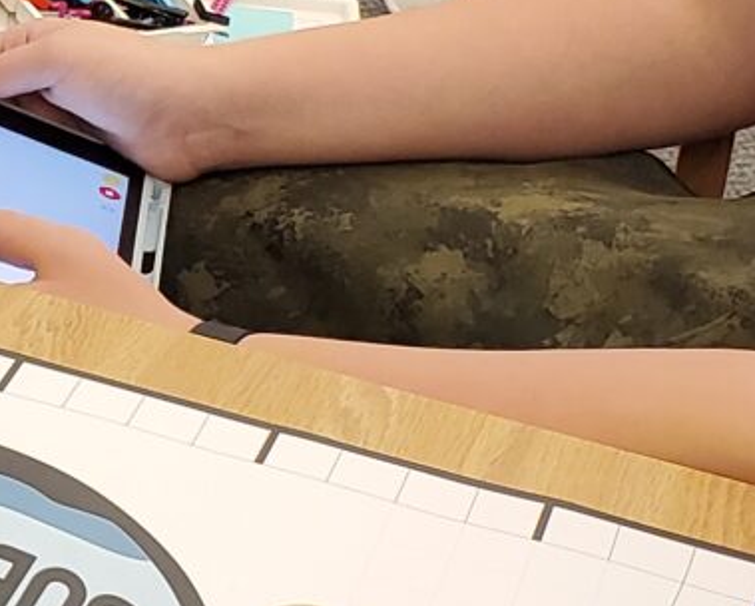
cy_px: 50
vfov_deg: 11.2
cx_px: -133
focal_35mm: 137
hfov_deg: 13.7
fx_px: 3064
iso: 200
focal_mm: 4.3
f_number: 2.4
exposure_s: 1/60
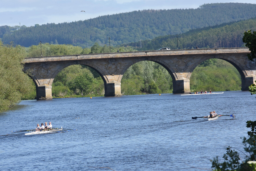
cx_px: 120
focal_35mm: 318
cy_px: 79
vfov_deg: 4.3
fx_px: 2259
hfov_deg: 6.5
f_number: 11
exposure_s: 1/640
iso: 500
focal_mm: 195
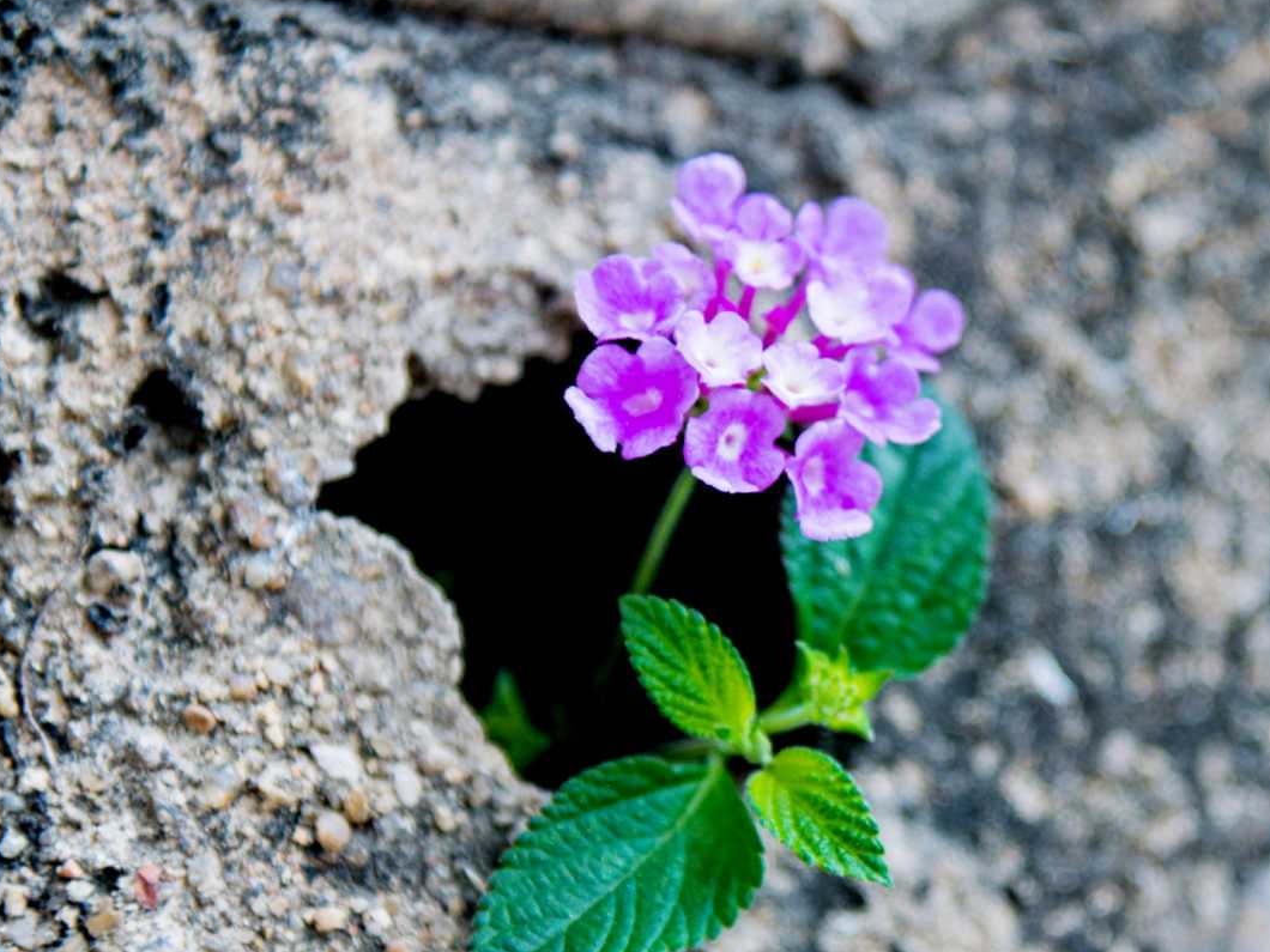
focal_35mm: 182
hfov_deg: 10.8
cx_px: 1048
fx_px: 6677
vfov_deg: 8.2
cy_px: 564
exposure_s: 1/80
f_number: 4
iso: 250
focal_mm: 98
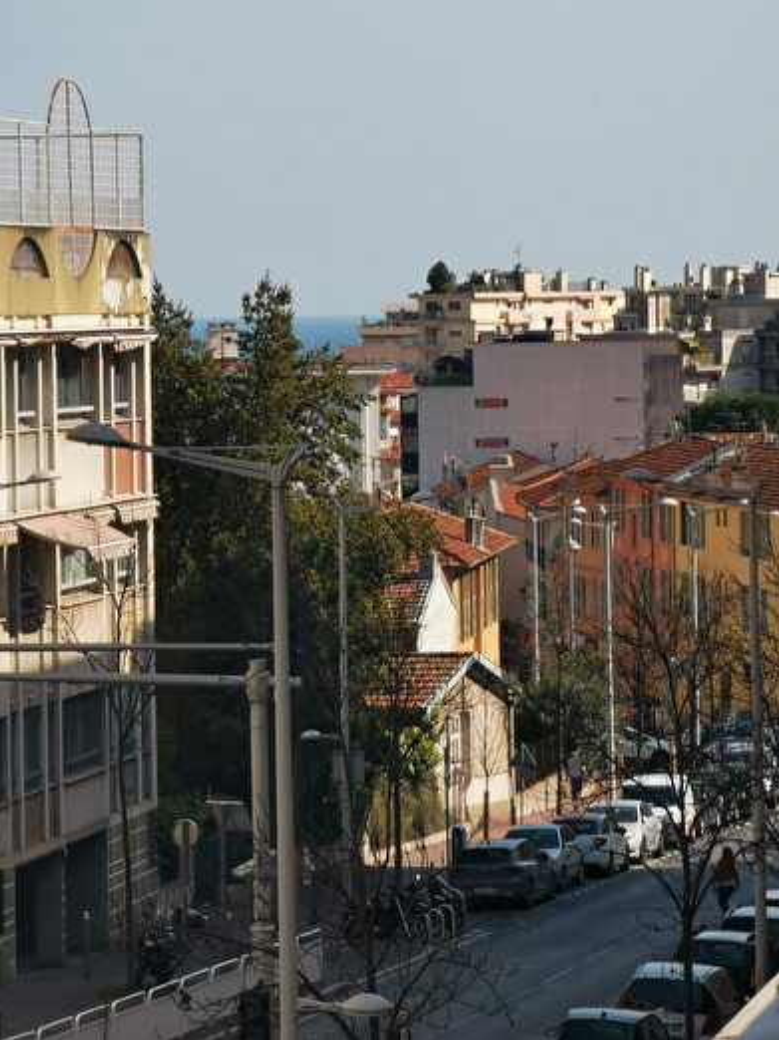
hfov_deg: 9.0
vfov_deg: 12.1
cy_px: 519
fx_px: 4925
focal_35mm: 164
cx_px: 390
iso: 50
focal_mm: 14.46
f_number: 3.4
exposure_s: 1/703
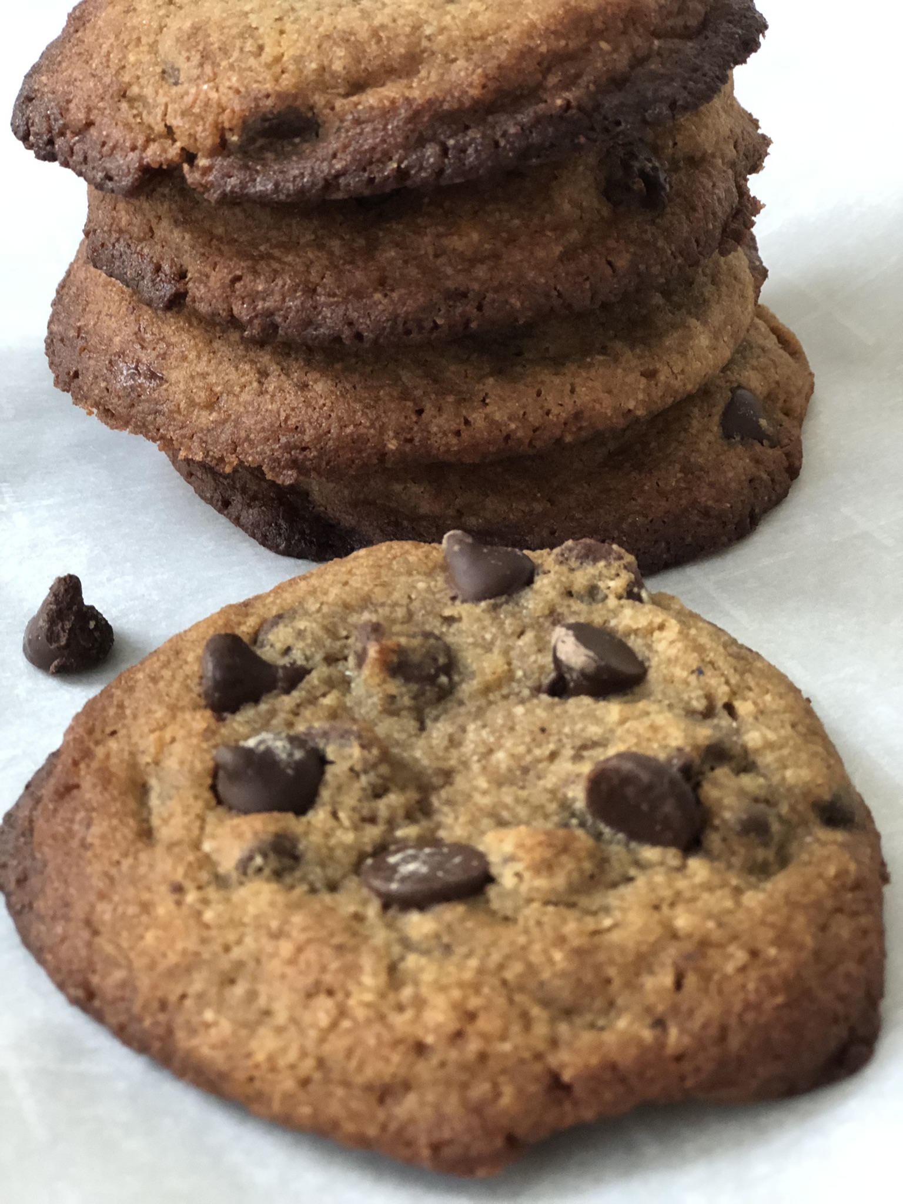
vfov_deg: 33.8
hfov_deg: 25.7
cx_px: 452
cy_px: 602
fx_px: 1983
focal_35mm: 57
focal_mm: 6.6
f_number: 2.8
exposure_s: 1/30
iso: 320
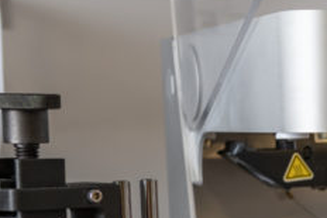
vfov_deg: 9.6
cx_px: 553
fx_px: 1281
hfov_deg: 13.3
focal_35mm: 141
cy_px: 278
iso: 125
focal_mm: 32
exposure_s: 1/40
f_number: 5
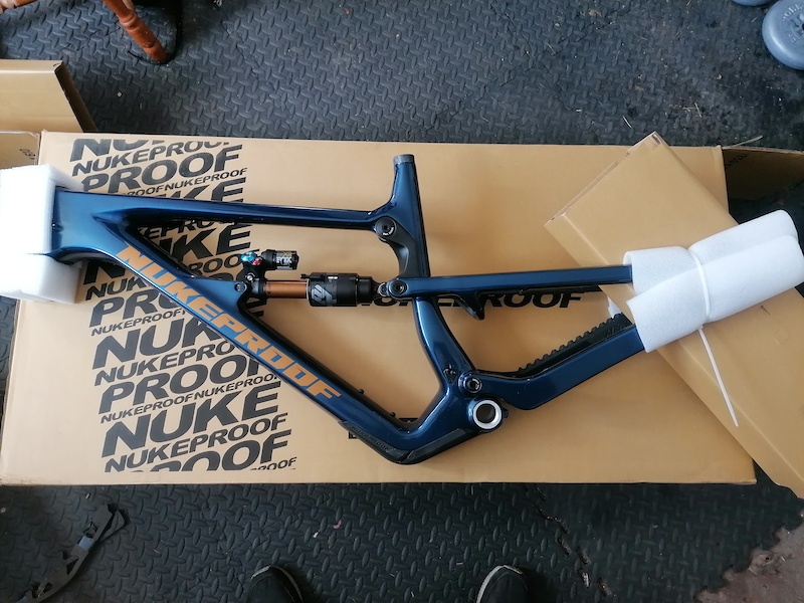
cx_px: 402
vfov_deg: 51.4
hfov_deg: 65.3
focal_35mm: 27
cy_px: 302
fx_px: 627
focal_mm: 4.75
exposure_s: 1/50
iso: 125
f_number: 1.8
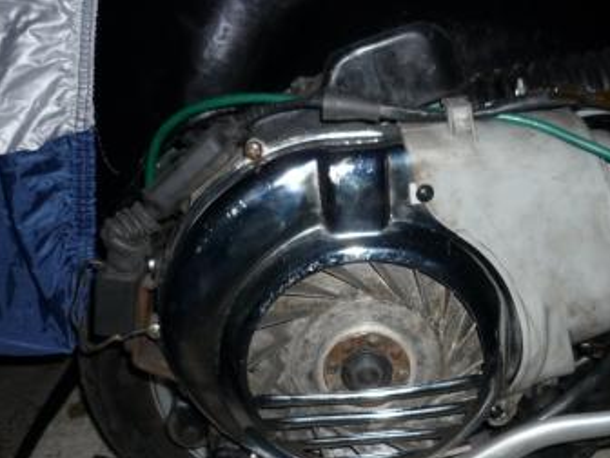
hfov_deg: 42.5
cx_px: 392
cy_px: 273
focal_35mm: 44
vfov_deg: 32.8
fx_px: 775
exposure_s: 1/30
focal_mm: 5.5
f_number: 2.8
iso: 100
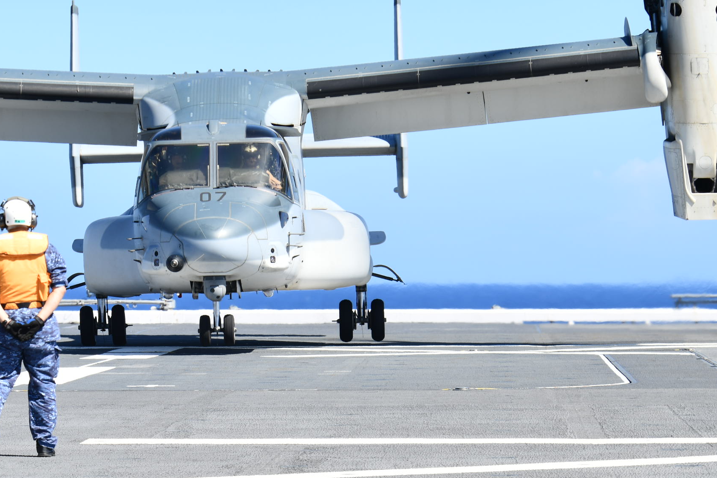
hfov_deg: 8.0
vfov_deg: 5.3
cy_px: 292
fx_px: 5117
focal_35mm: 257
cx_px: 145
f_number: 11
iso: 64
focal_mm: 105
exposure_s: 1/100
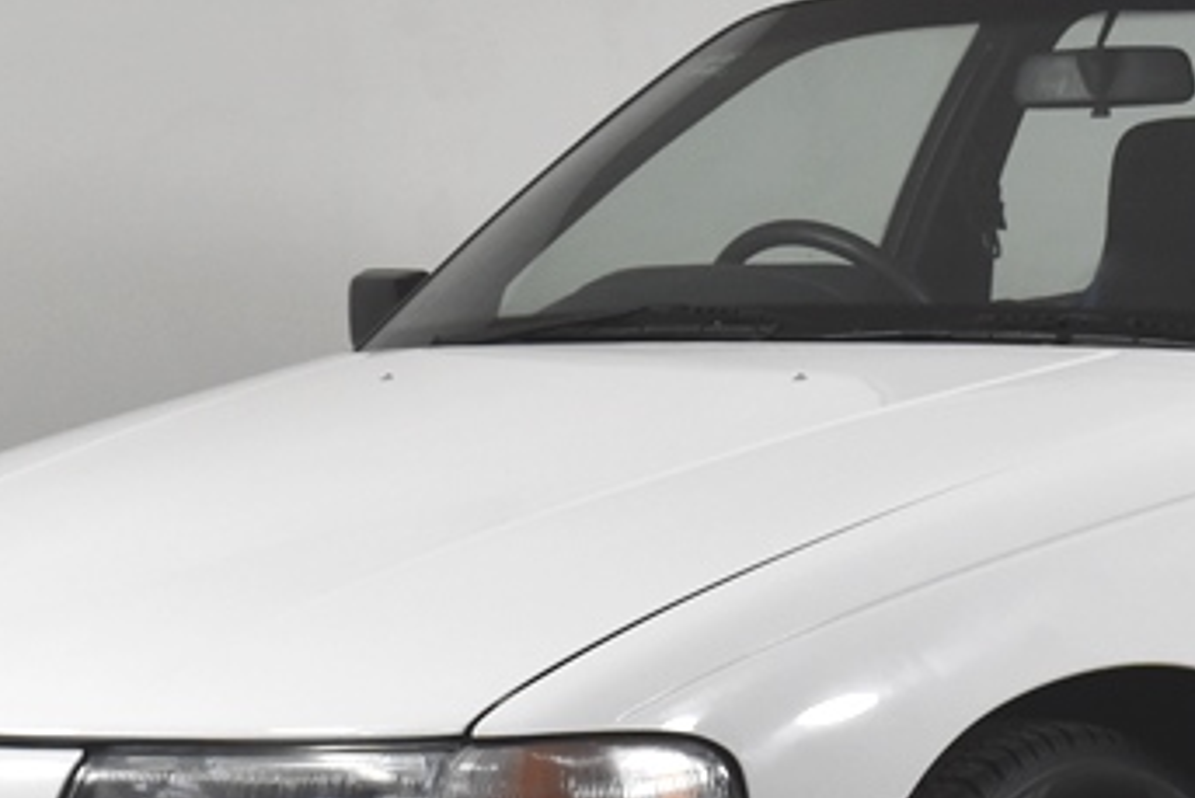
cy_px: 716
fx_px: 5645
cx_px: 1090
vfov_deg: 8.1
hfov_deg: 12.0
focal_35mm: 170
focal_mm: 38
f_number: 9
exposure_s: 1/320
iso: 1600
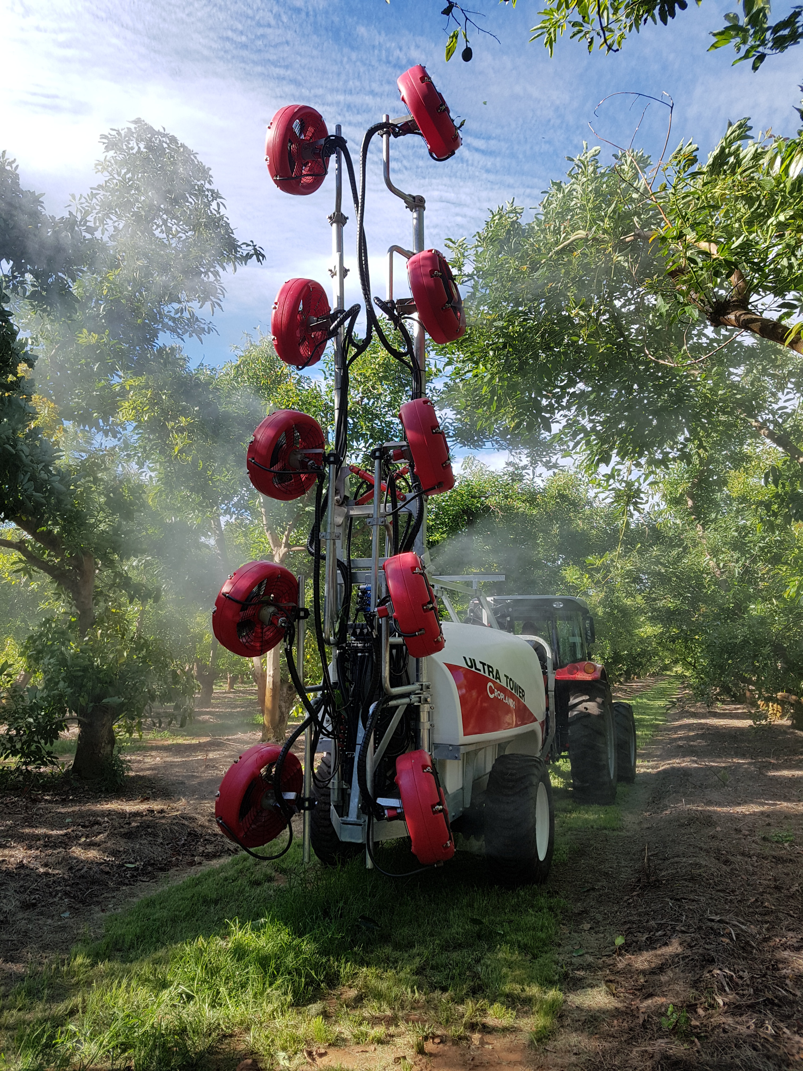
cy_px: 536
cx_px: 402
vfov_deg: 67.3
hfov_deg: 53.1
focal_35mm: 26
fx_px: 804
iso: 50
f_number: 1.7
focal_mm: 4.2
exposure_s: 1/1108
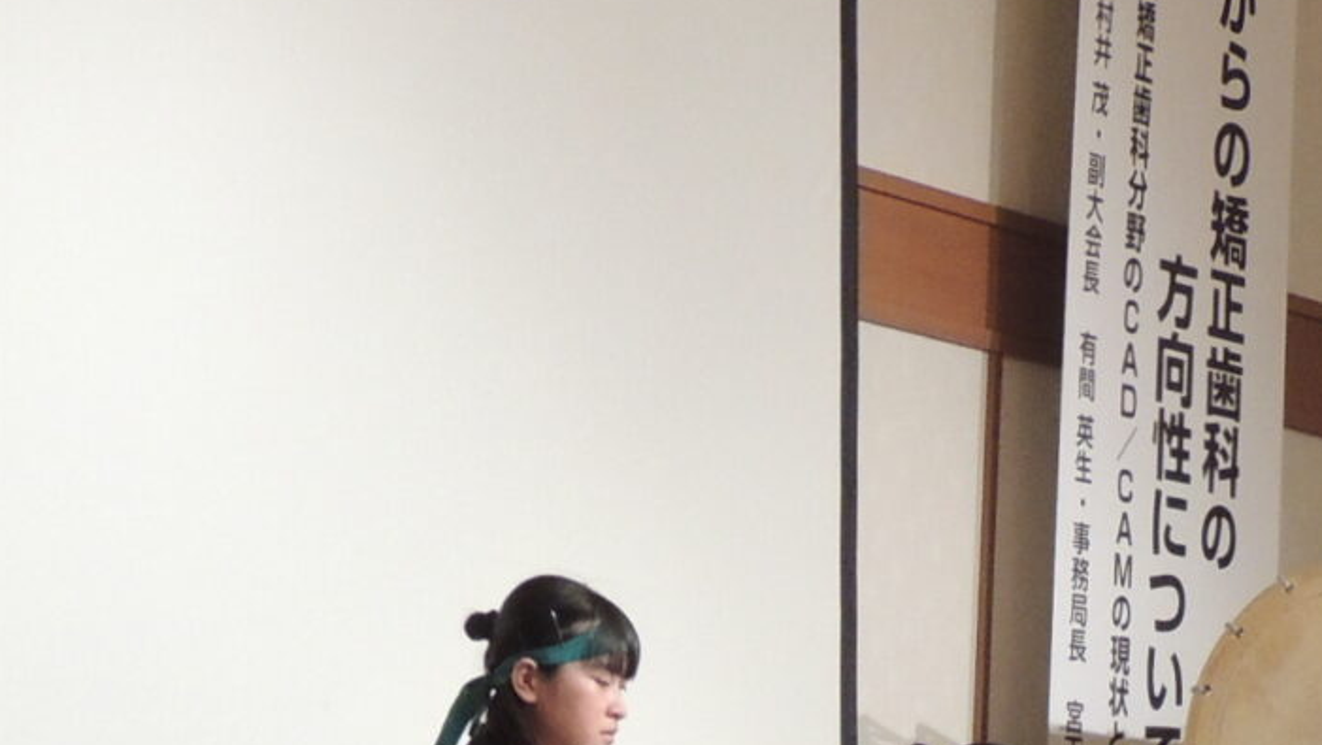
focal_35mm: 171
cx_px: 654
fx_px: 5997
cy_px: 1164
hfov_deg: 12.6
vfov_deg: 7.0
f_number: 3.4
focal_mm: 7.6
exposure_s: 1/50
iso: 360
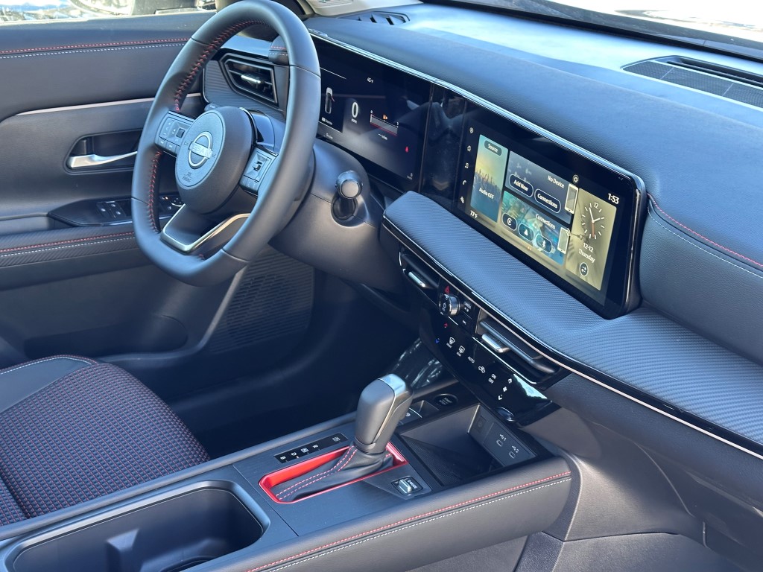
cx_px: 382
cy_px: 286
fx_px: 1058
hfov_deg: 39.7
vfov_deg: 30.3
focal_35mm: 48
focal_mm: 6.86
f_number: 1.78
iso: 100
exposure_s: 1/60
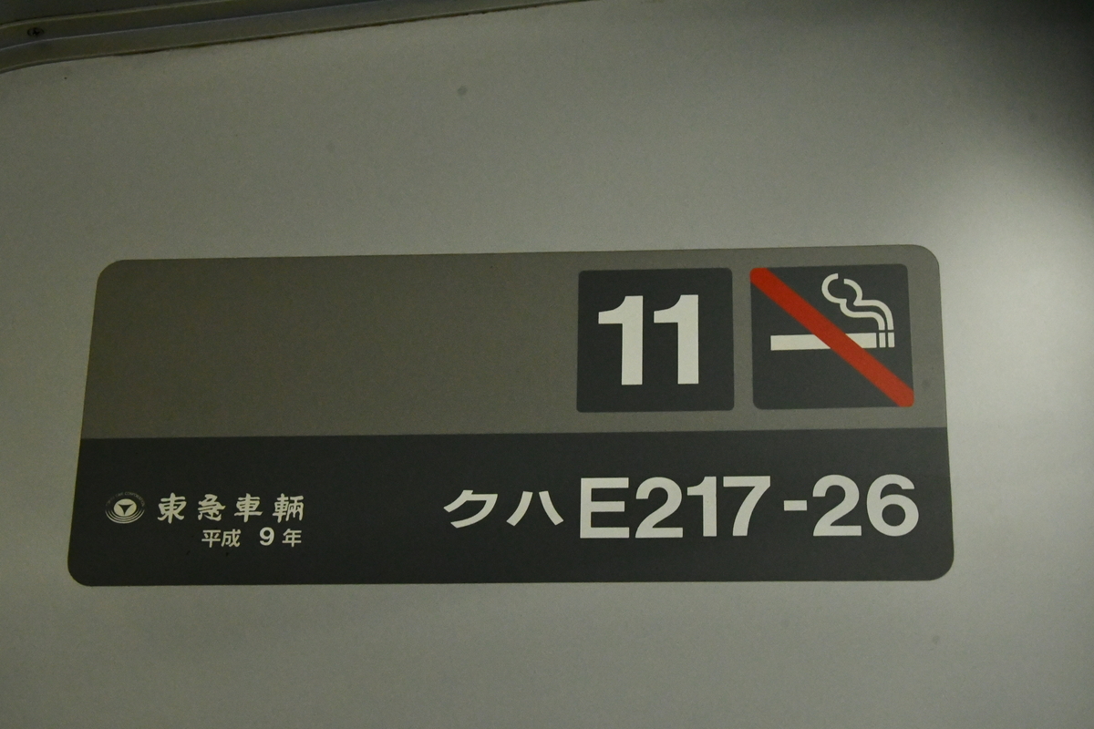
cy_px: 364
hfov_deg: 27.0
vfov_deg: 18.2
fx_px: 2279
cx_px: 547
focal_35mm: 75
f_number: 14
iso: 8000
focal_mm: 50
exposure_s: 1/125
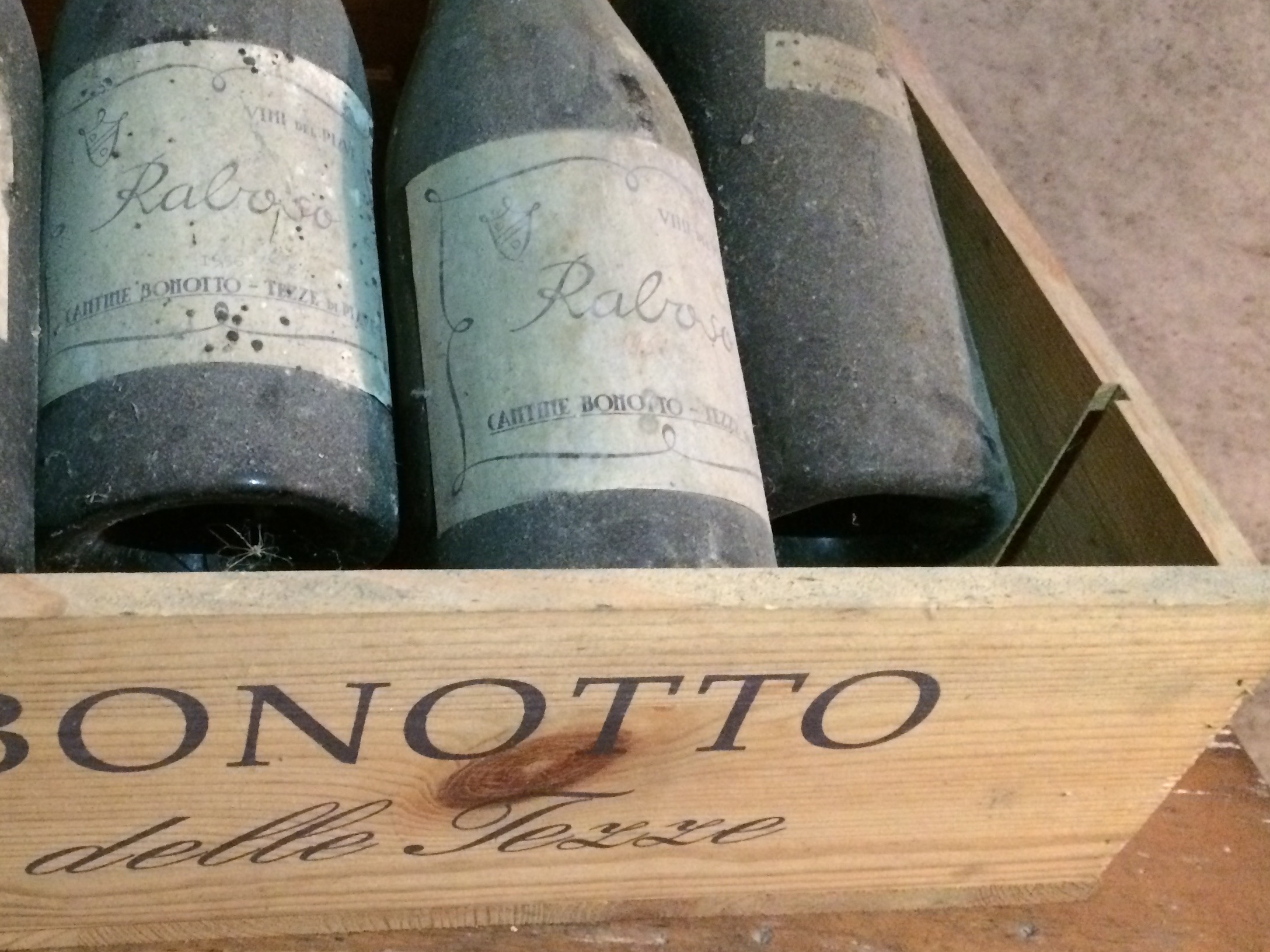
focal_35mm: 45
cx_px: 368
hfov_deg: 41.2
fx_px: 1651
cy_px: 370
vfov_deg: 32.1
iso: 500
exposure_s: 1/15
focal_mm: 4.12
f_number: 2.2
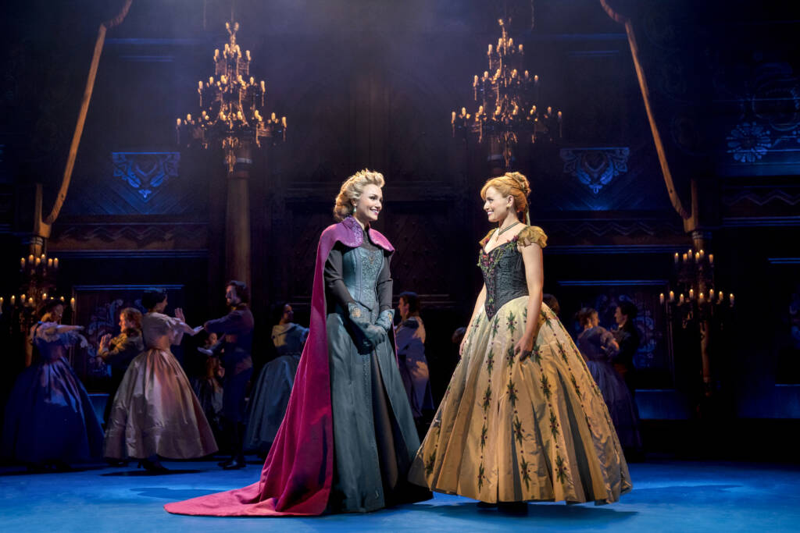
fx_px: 978
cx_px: 400
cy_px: 266
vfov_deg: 30.5
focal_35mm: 44
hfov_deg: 44.5
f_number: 4
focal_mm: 44
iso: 1250
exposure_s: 1/160
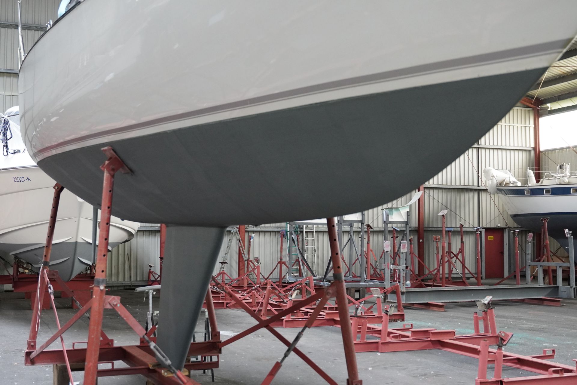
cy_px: 192
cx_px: 288
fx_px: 774
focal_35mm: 48
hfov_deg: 40.9
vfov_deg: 27.9
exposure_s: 1/160
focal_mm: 32.2
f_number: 2.8
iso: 2500
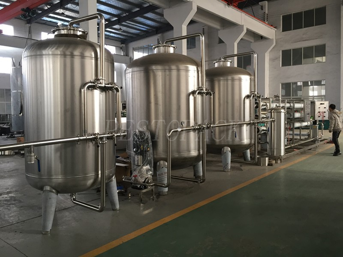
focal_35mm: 29
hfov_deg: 61.7
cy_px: 128
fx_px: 287
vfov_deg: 48.2
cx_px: 172
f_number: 2.2
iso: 100
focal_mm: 4.15
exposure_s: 1/33
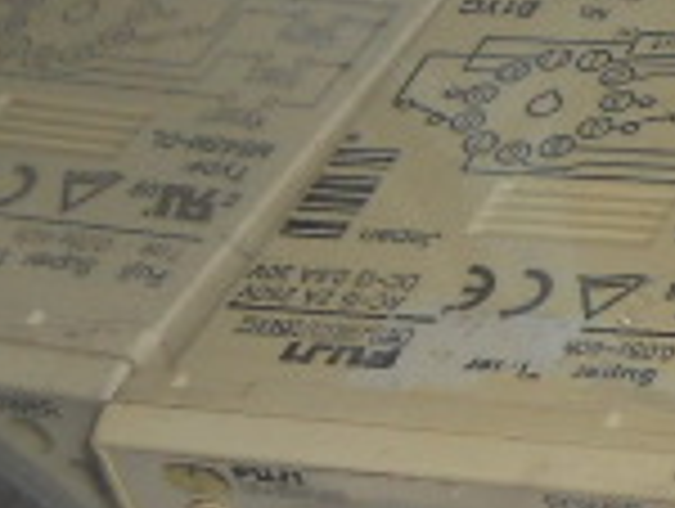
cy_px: 238
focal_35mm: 218
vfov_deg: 6.8
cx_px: 1323
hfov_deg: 8.6
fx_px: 4258
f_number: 3.5
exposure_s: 1/25
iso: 80
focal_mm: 5.8
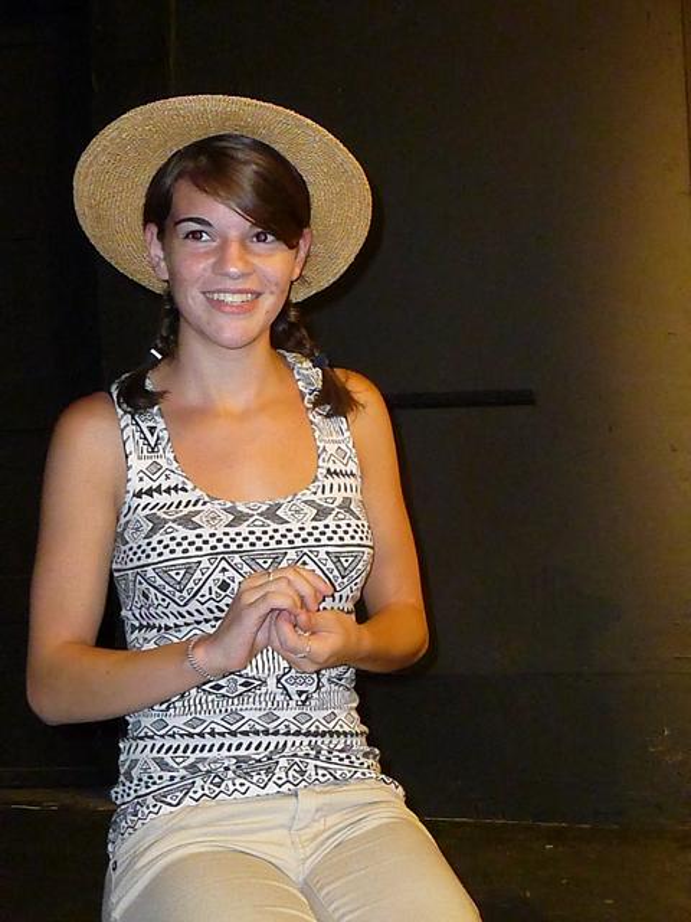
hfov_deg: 26.6
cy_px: 461
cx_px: 346
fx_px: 1464
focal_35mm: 55
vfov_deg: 34.9
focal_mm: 9.9
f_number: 4.2
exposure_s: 1/60
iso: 1600
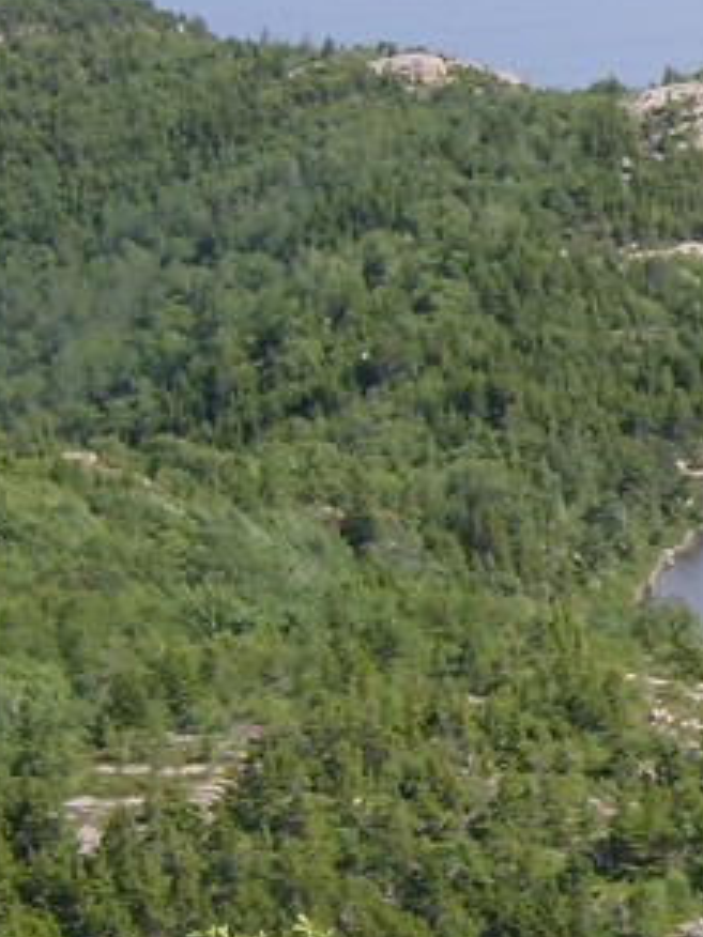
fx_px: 4251
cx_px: 1201
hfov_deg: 9.1
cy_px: 303
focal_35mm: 157
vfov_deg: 12.6
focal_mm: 7.7
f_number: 5.1
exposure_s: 1/429
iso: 100
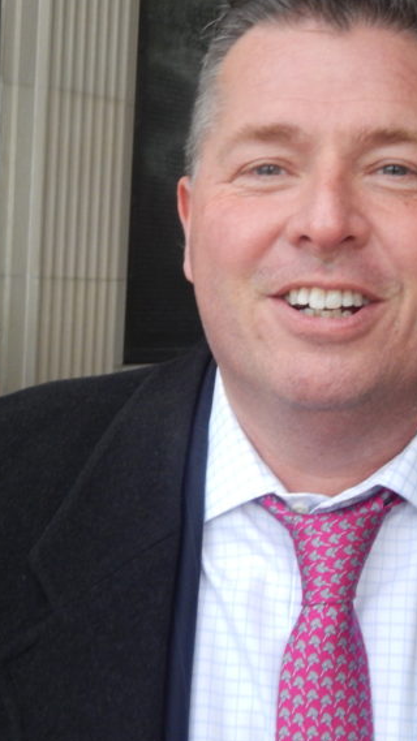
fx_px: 1416
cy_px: 372
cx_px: 258
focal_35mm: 72
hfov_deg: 16.7
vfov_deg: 29.4
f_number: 3.7
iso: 360
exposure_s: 1/250
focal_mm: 8.6
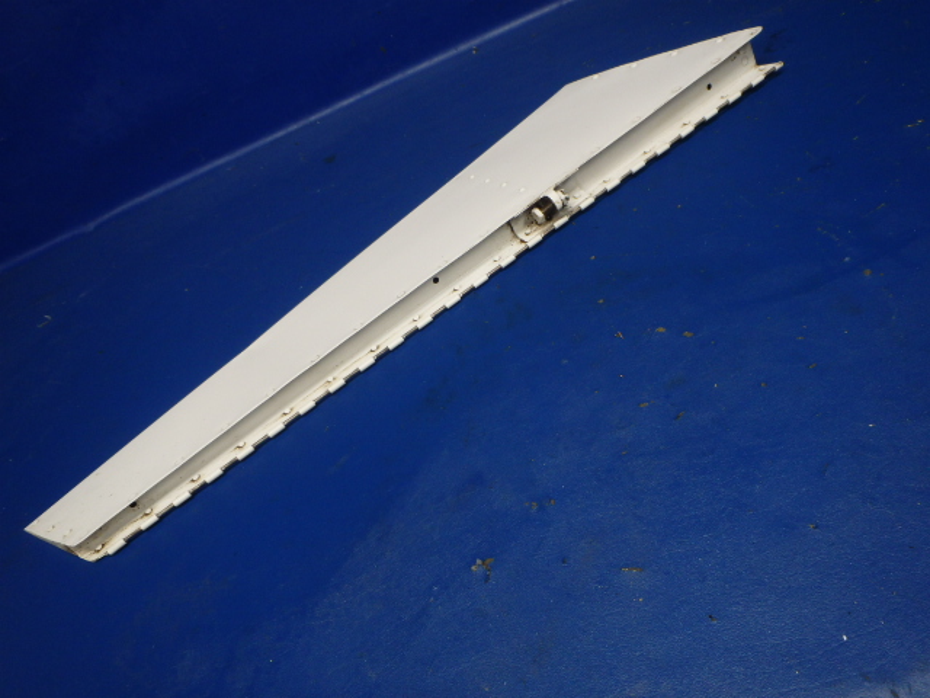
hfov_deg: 63.4
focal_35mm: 28
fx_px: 752
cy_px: 349
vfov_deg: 49.7
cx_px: 465
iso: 250
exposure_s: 1/30
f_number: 3.9
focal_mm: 5
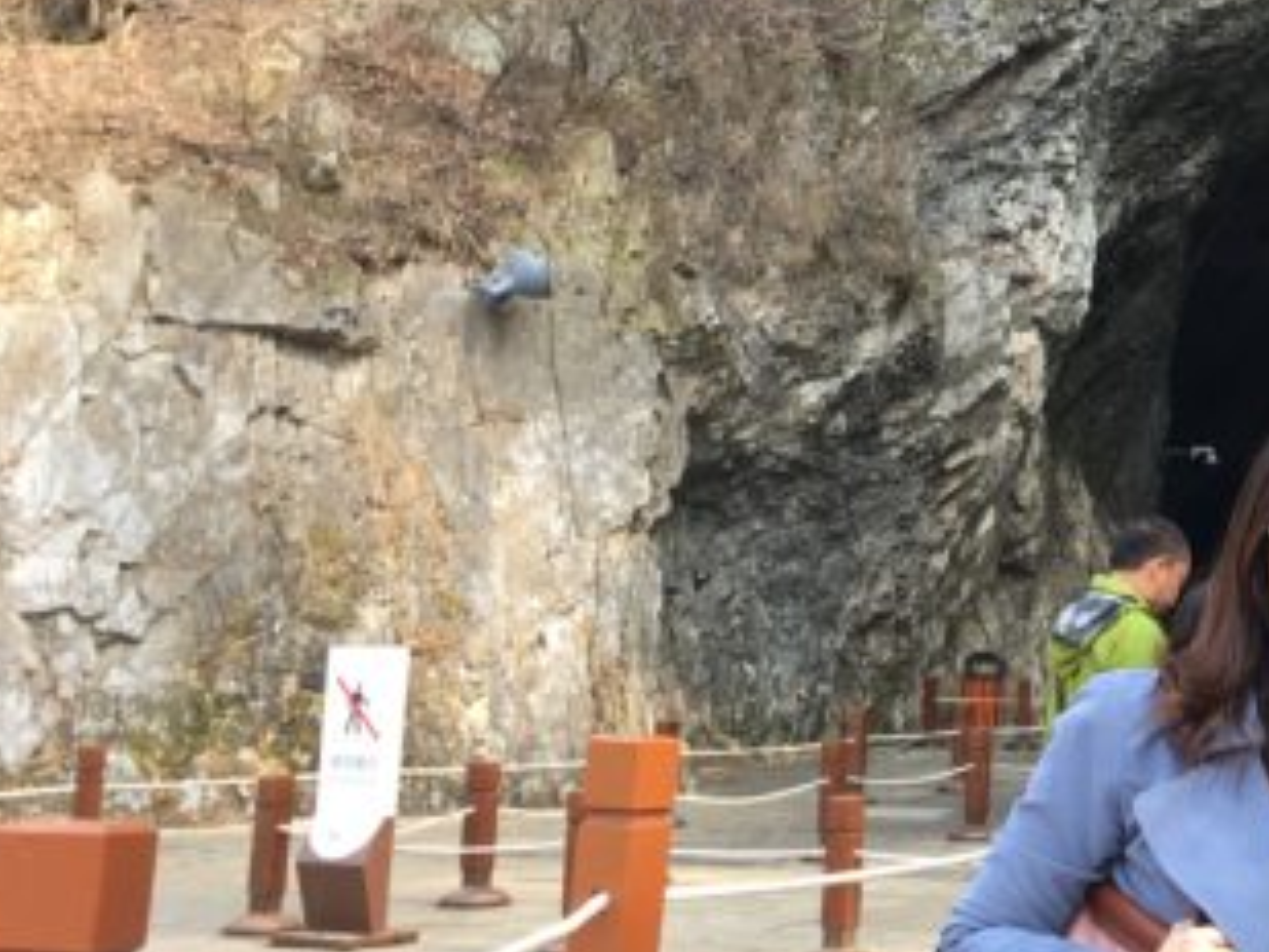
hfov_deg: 24.5
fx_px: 2640
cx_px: 1511
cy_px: 267
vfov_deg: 20.3
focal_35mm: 72
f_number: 2.2
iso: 25
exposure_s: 1/156
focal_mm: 4.15
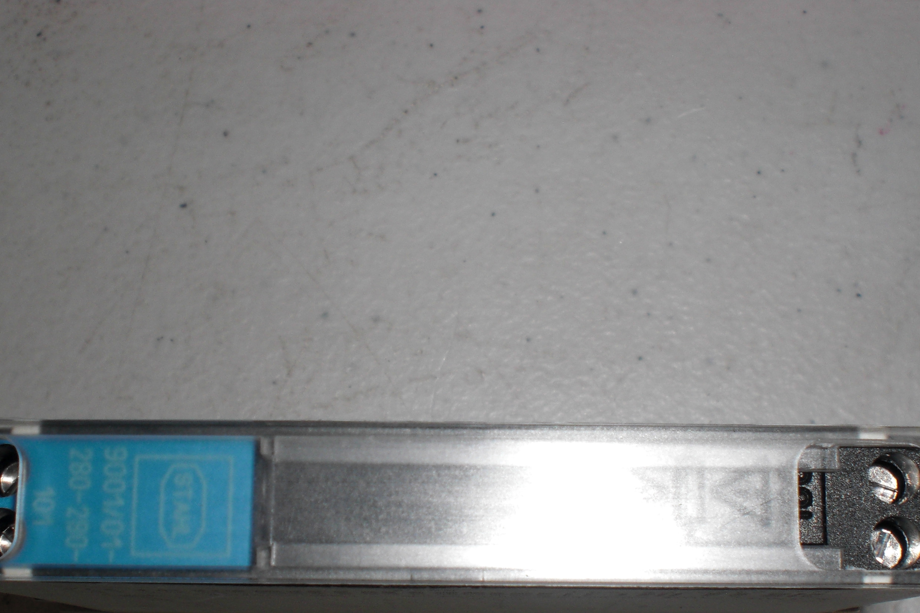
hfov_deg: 37.5
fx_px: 1354
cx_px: 488
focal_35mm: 53
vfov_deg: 25.2
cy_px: 456
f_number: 5.6
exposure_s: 1/60
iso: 64
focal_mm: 6.3
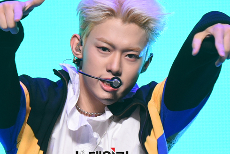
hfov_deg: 5.4
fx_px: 2422
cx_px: 100
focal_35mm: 379
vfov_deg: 3.6
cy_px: 75
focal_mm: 290
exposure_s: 1/400
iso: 3200
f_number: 5.6
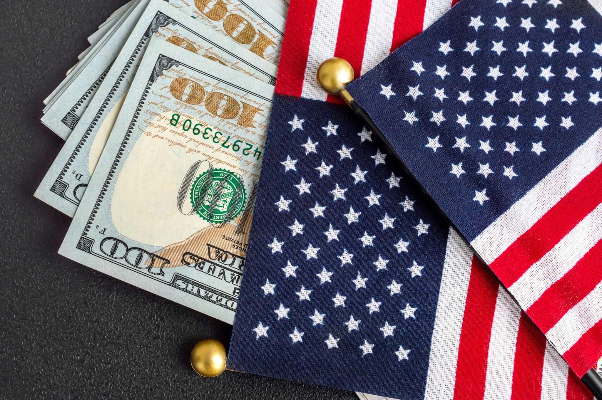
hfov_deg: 33.4
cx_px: 301
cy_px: 200
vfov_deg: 22.6
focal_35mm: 60
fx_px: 1003
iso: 200
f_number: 10
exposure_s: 1/125
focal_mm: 40
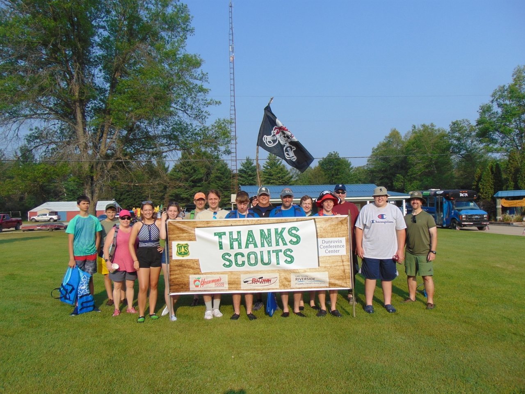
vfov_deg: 54.9
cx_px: 262
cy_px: 197
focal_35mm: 25
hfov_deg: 69.4
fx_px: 379
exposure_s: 1/800
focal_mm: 4.5
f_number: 3
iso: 80
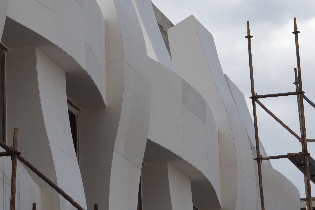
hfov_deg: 6.2
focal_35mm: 332
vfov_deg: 4.1
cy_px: 42
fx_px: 2905
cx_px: 47
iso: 100
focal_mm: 165
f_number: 16
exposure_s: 1/100
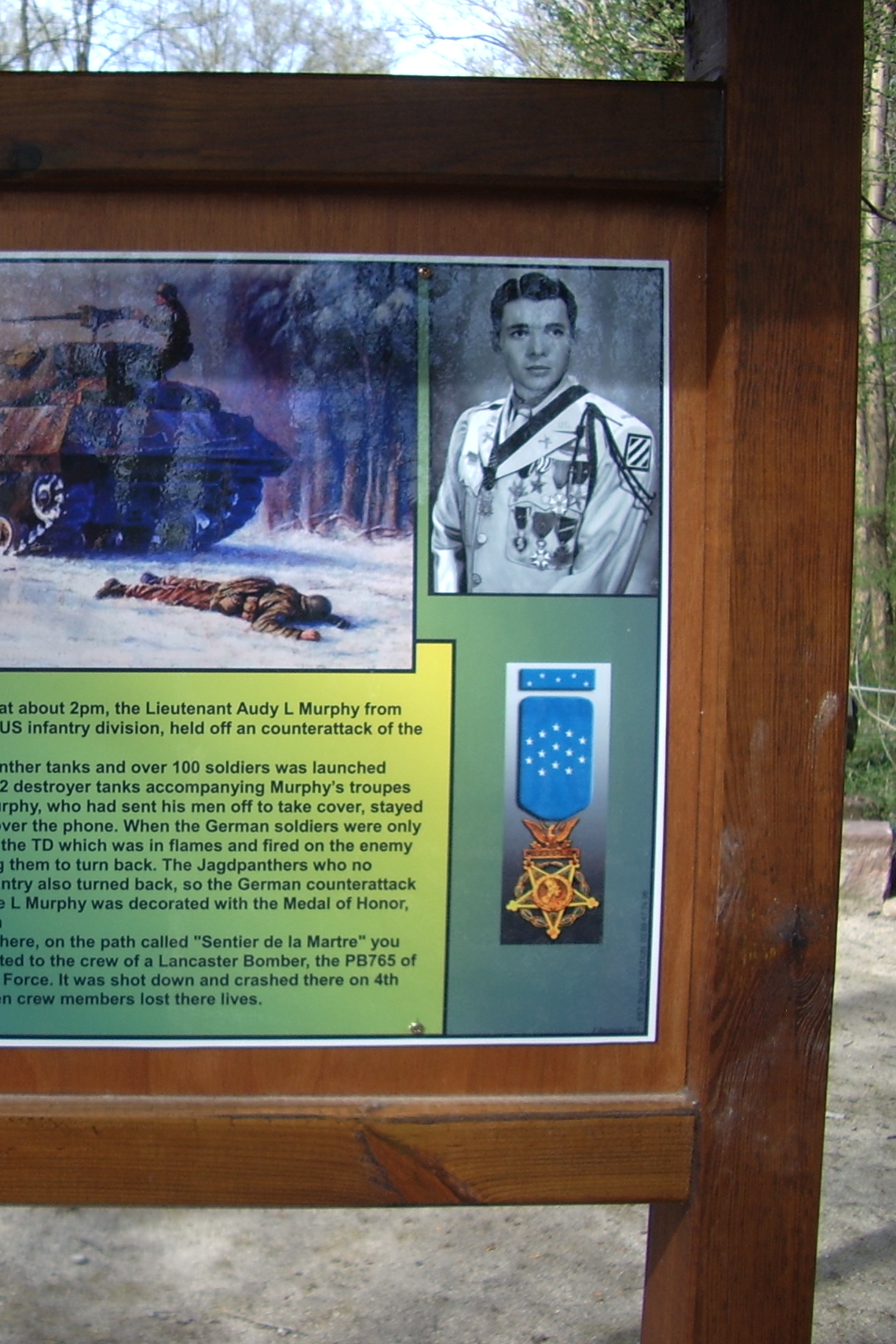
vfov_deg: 40.3
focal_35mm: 49
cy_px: 668
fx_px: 1830
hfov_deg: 26.3
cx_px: 30
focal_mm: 5.8
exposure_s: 1/200
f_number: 2.6
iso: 50
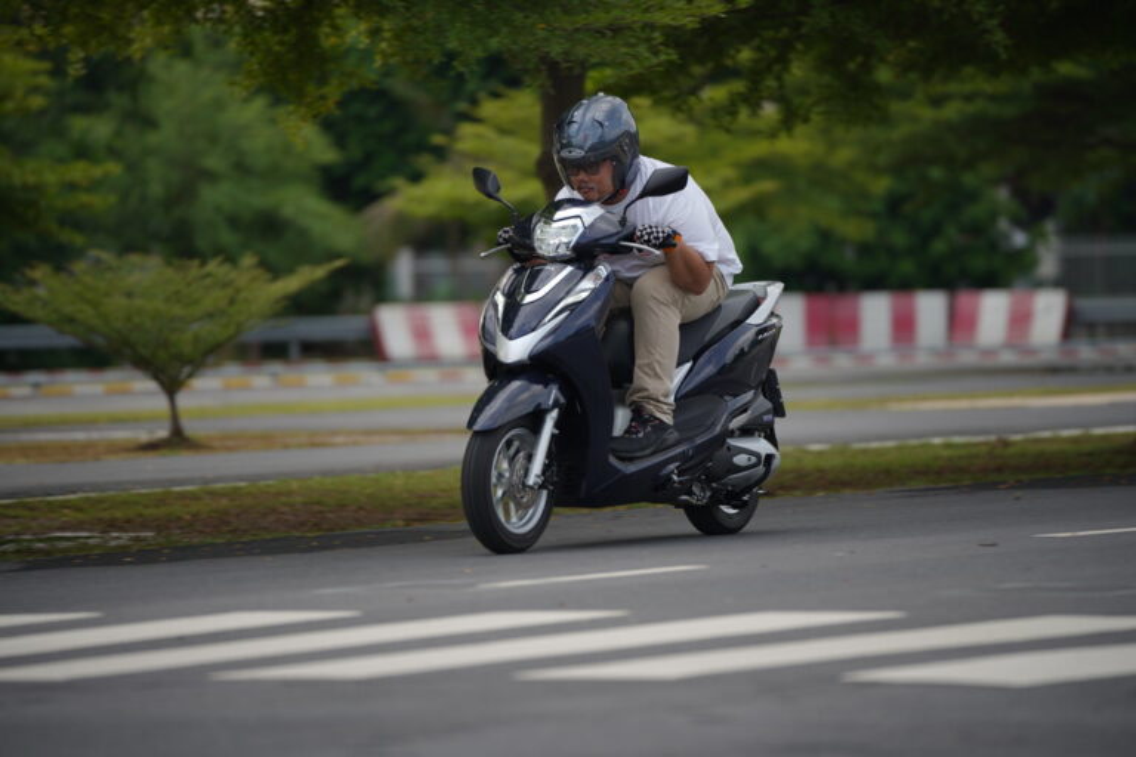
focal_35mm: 198
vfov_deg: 6.9
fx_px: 6248
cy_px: 378
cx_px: 568
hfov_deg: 10.4
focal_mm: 198
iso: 50
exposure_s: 1/400
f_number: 2.8
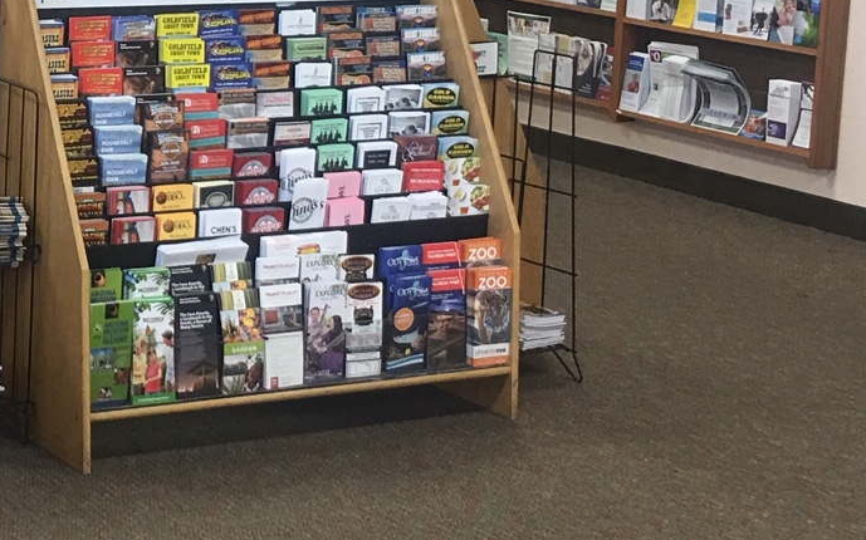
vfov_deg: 14.3
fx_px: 2123
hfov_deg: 21.7
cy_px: 40
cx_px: -109
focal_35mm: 90
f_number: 2.2
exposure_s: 1/15
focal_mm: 4.15
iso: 32
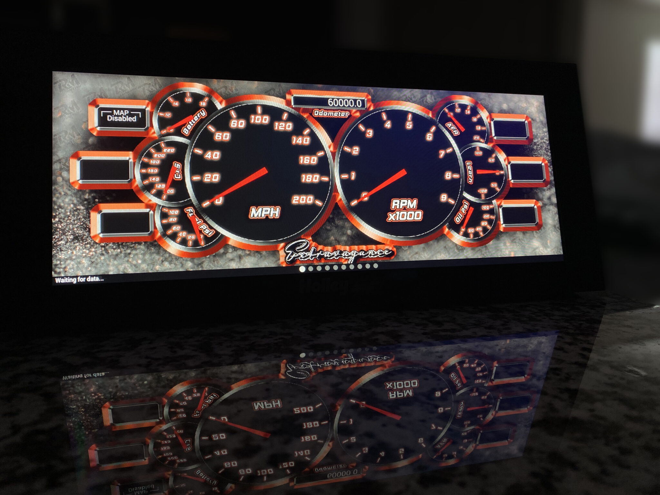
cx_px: 330
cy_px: 248
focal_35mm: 26
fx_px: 496
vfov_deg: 53.1
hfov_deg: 67.3
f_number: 1.8
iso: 100
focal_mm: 4.25
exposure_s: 1/100
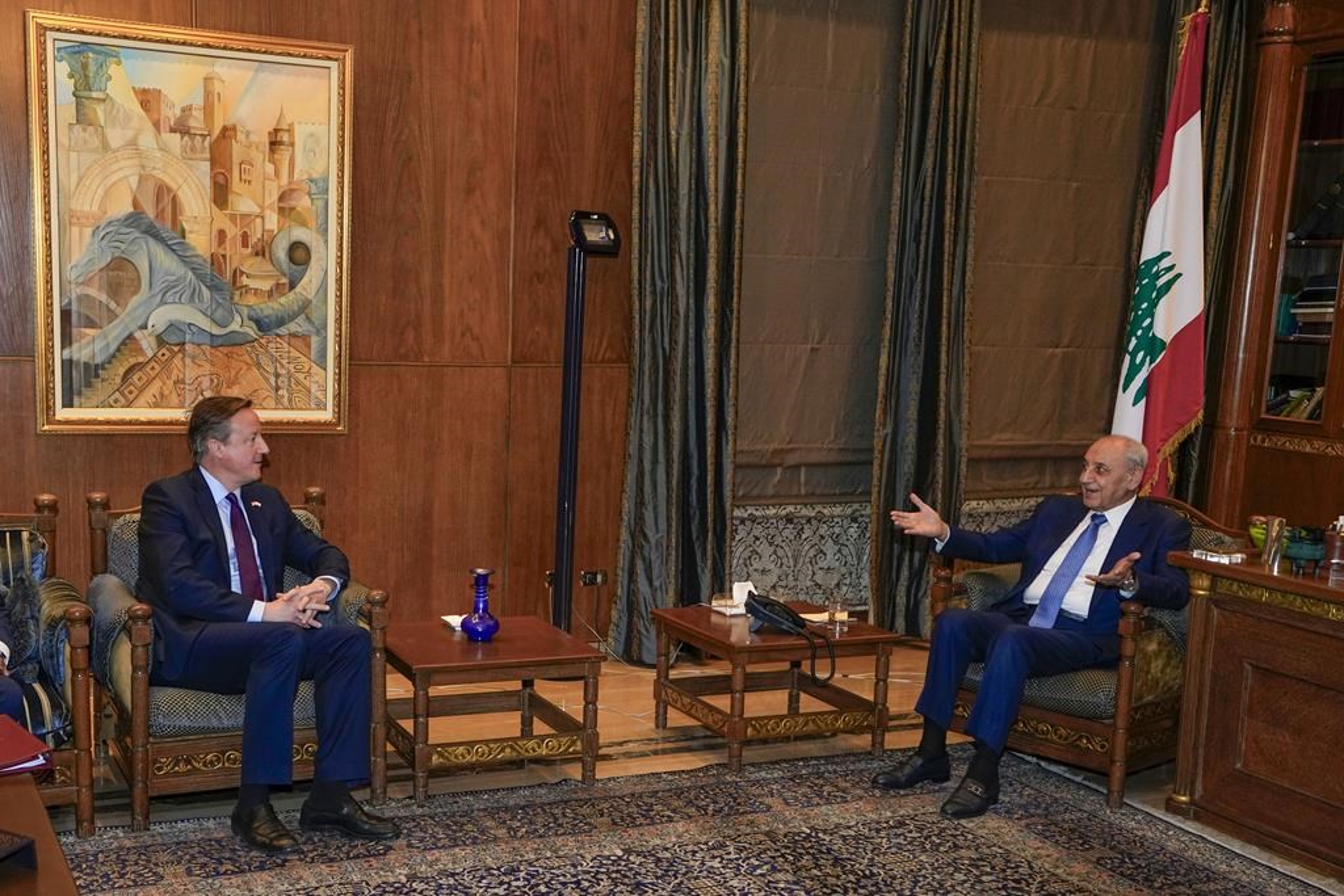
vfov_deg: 37.9
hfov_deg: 54.4
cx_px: 672
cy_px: 448
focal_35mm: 35
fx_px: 1307
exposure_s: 1/125
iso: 1000
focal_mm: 35
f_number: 3.5
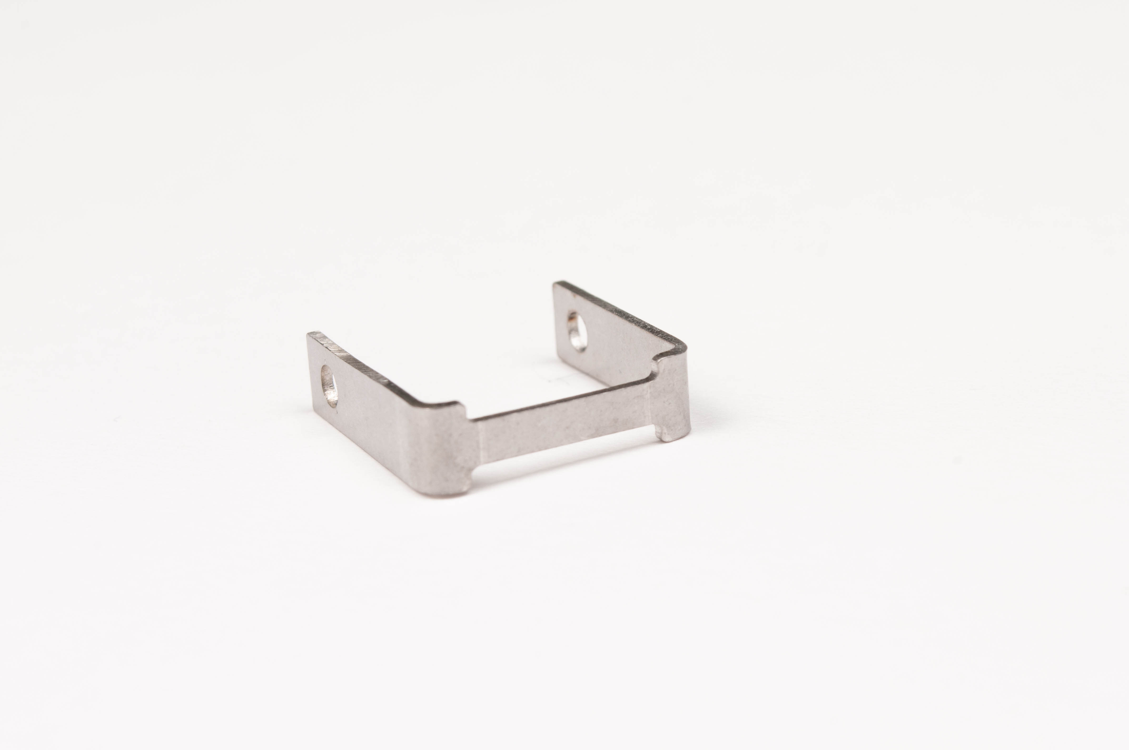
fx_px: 2584
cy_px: 375
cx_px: 564
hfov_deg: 24.6
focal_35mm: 82
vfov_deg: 16.5
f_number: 13
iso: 200
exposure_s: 1/60
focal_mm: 55
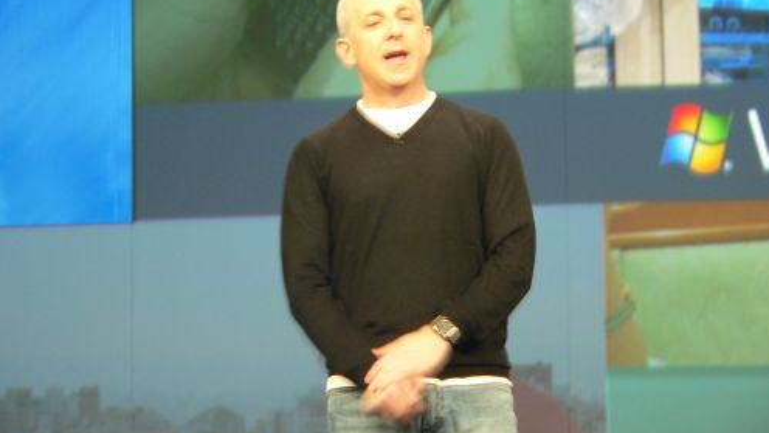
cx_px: 386
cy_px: 192
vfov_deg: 5.1
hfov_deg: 9.1
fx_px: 4812
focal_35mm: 236
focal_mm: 35.8
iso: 200
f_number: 2.8
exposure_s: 1/8
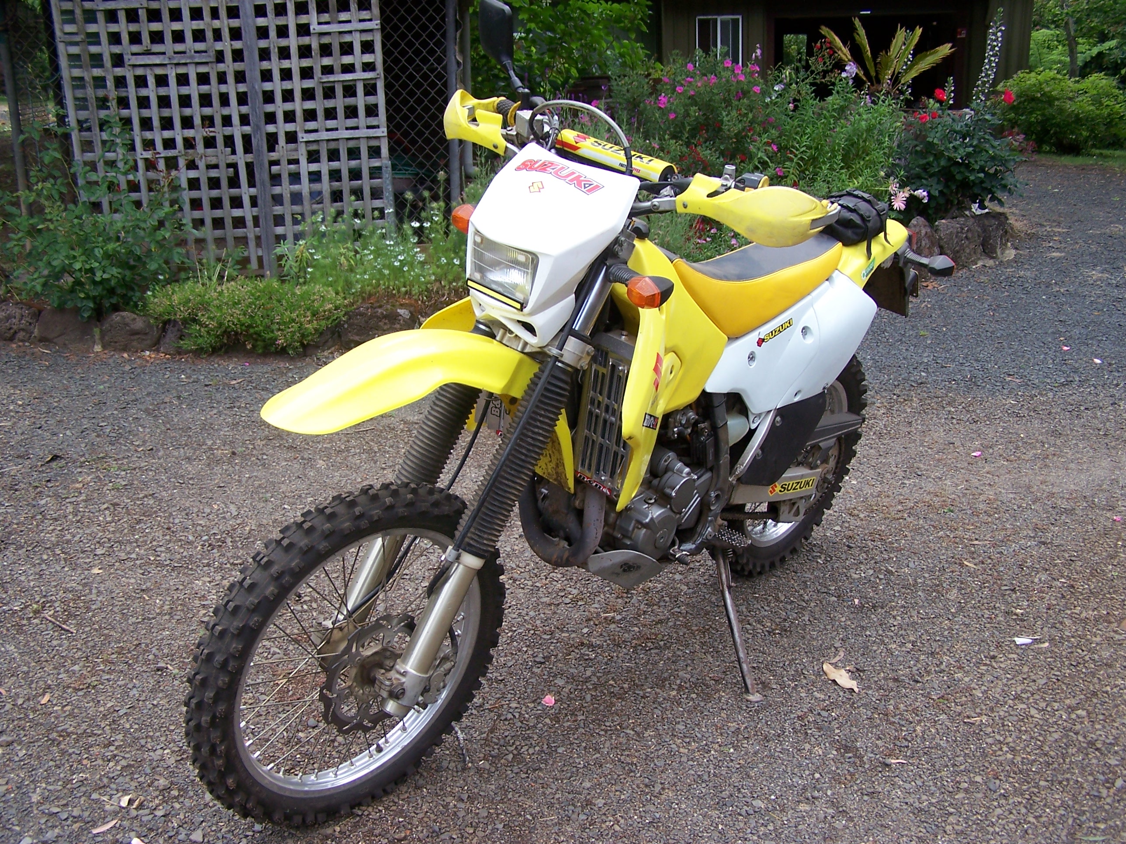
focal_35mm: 38
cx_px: 563
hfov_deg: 49.0
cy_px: 422
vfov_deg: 37.7
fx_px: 1236
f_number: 2.8
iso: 80
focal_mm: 6.3
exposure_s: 1/250
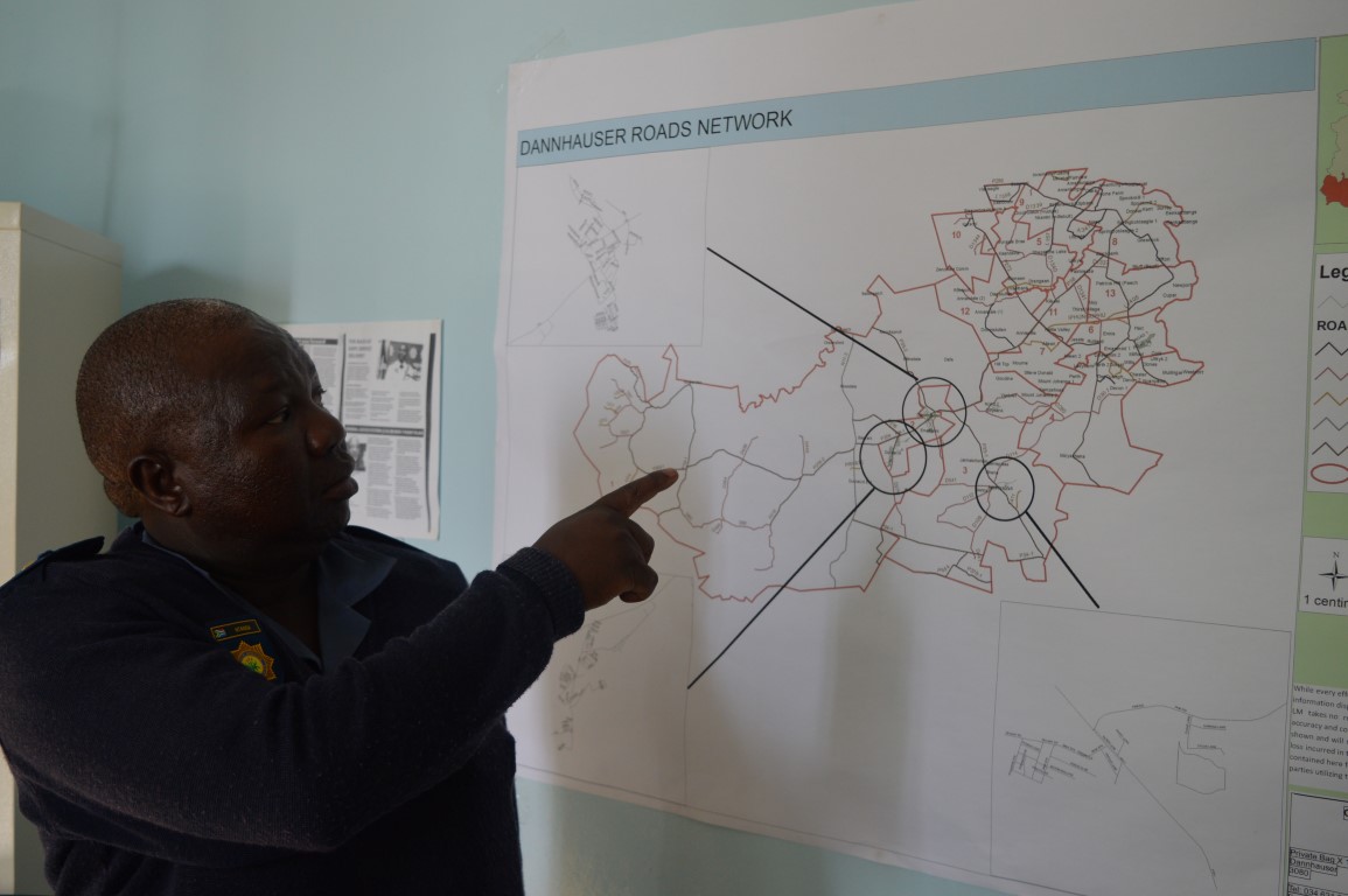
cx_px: 674
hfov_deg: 51.3
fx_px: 1403
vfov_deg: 35.4
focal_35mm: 38
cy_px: 448
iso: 400
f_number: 4
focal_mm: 25
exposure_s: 1/50
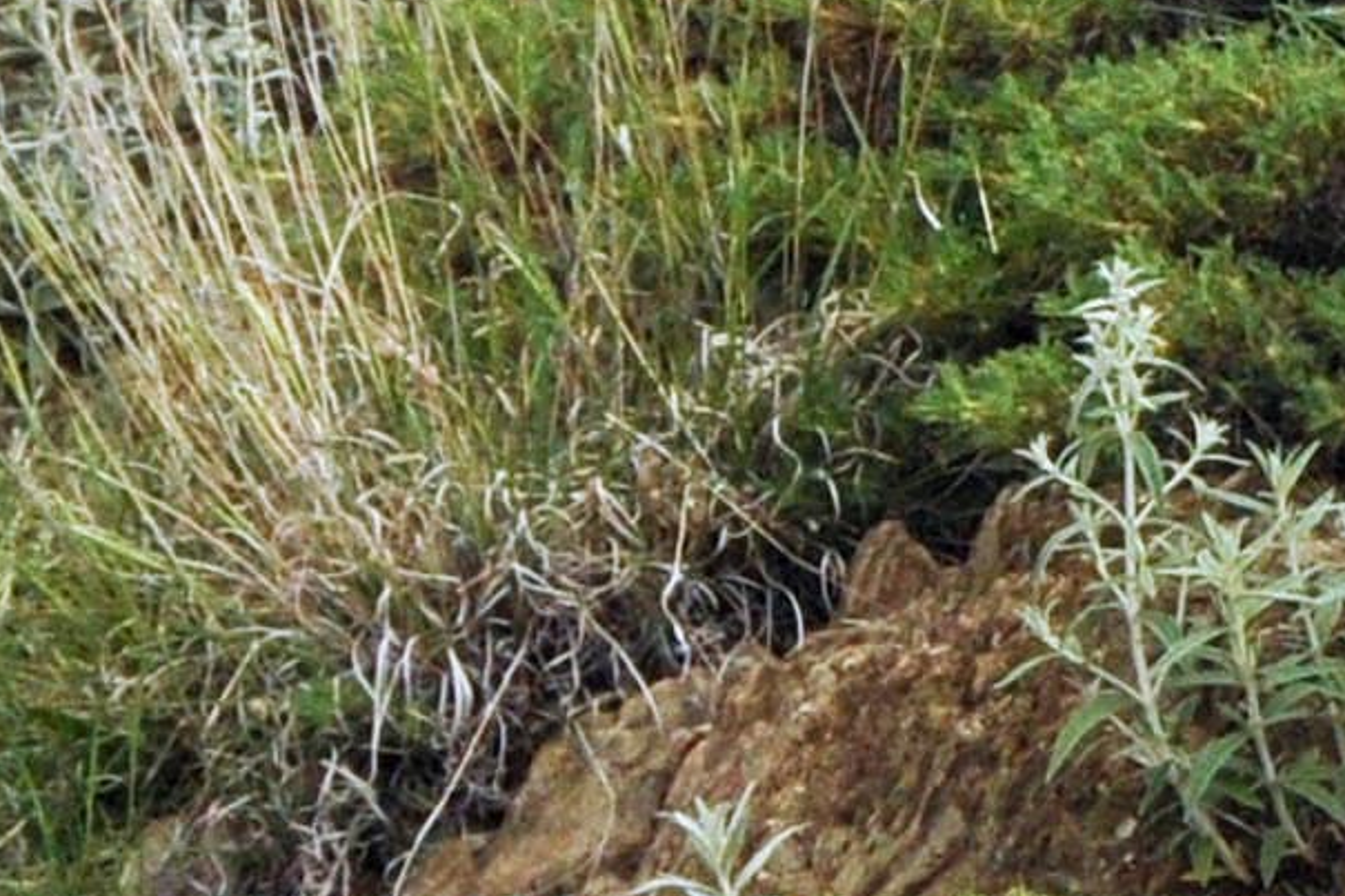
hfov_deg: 5.6
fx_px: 12661
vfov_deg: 4.1
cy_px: 609
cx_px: 4302
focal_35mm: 339
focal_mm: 32
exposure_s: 1/1000
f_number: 11
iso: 640
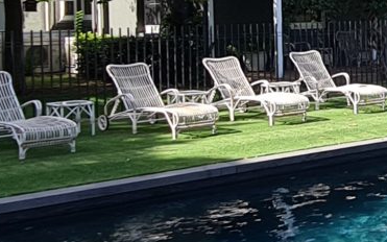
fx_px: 802
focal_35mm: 76
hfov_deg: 24.8
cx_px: 452
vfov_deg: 17.0
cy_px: 32
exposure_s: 1/824
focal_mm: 2.22
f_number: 2.2
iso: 64
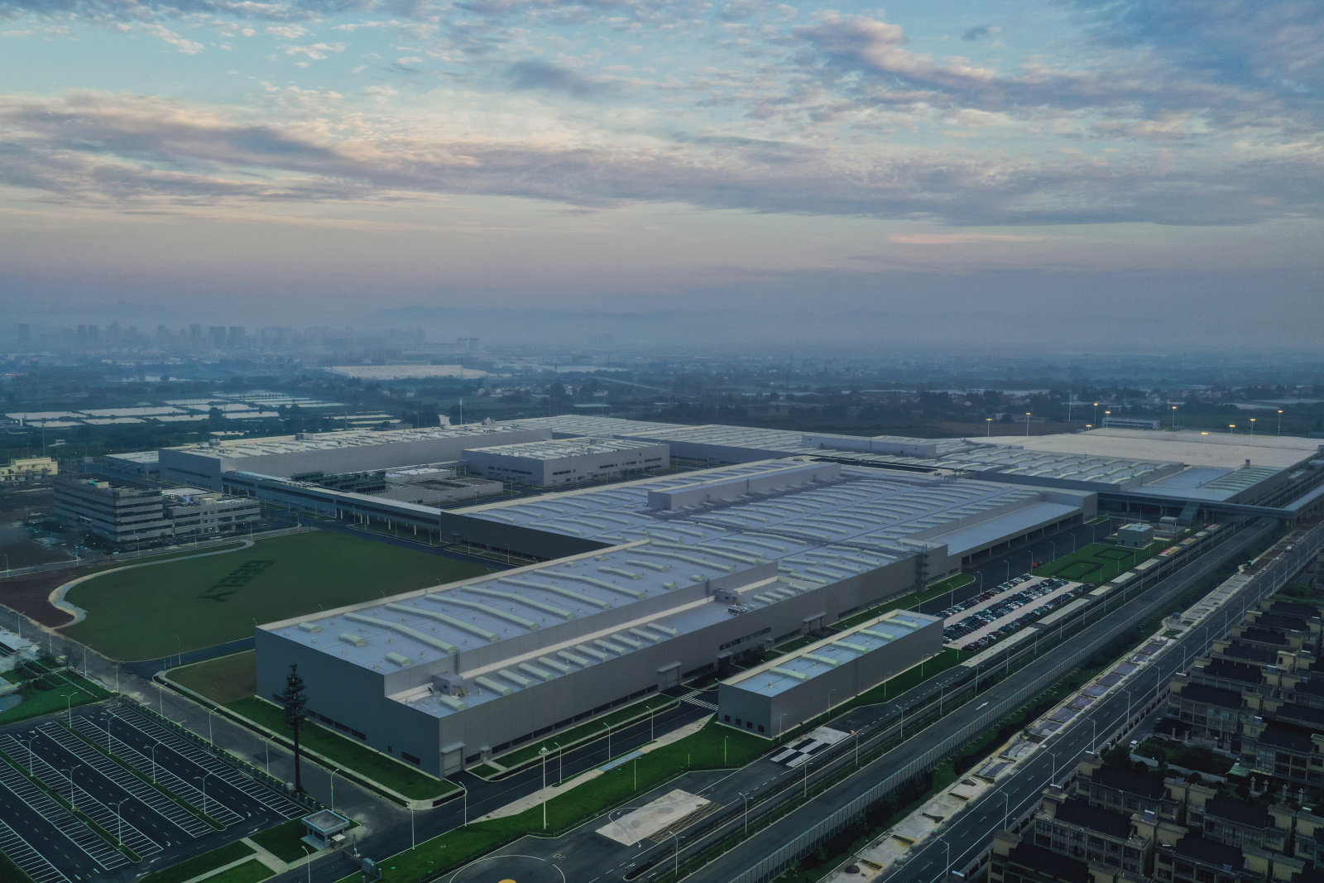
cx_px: 662
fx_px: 1030
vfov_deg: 46.4
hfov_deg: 65.5
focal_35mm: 28
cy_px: 442
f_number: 8
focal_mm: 10.26
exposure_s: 1/40
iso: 100
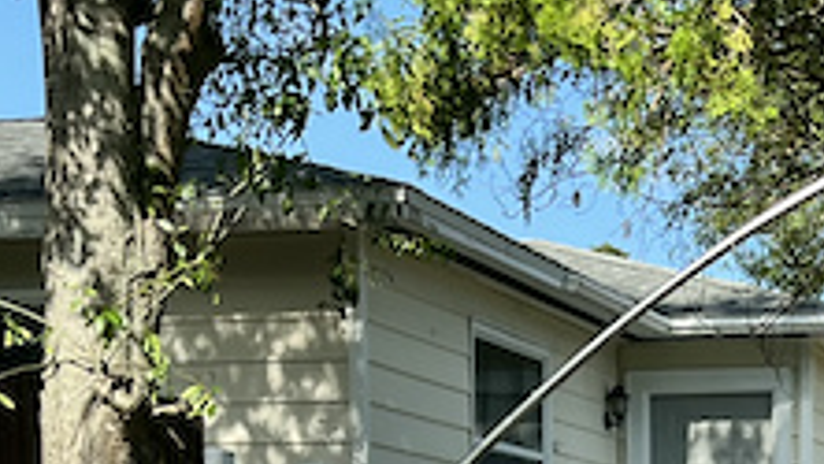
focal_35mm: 102
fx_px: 2229
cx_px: 757
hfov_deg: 20.5
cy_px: 1050
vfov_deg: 10.5
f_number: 1.6
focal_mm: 5.1
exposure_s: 1/2513
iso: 50
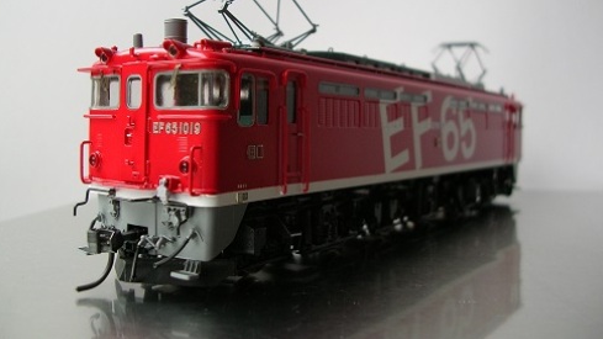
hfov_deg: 51.6
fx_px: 624
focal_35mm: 39
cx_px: 300
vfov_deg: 30.3
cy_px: 131
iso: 50
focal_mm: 5.8
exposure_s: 1/61.3
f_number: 2.8
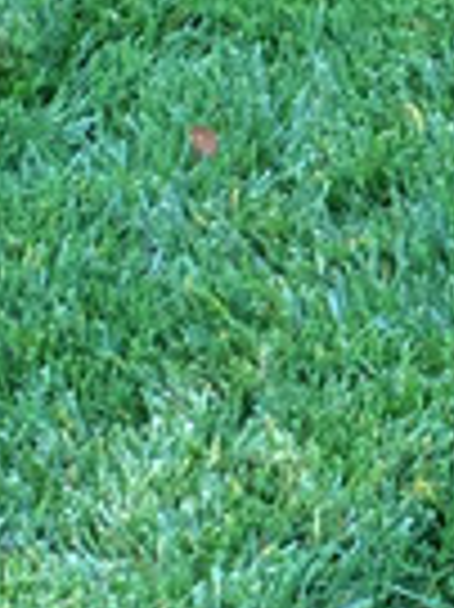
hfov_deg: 6.4
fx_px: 4028
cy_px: -122
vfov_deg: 8.5
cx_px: 578
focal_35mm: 230
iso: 50
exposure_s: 1/120
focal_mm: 4.15
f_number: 2.2
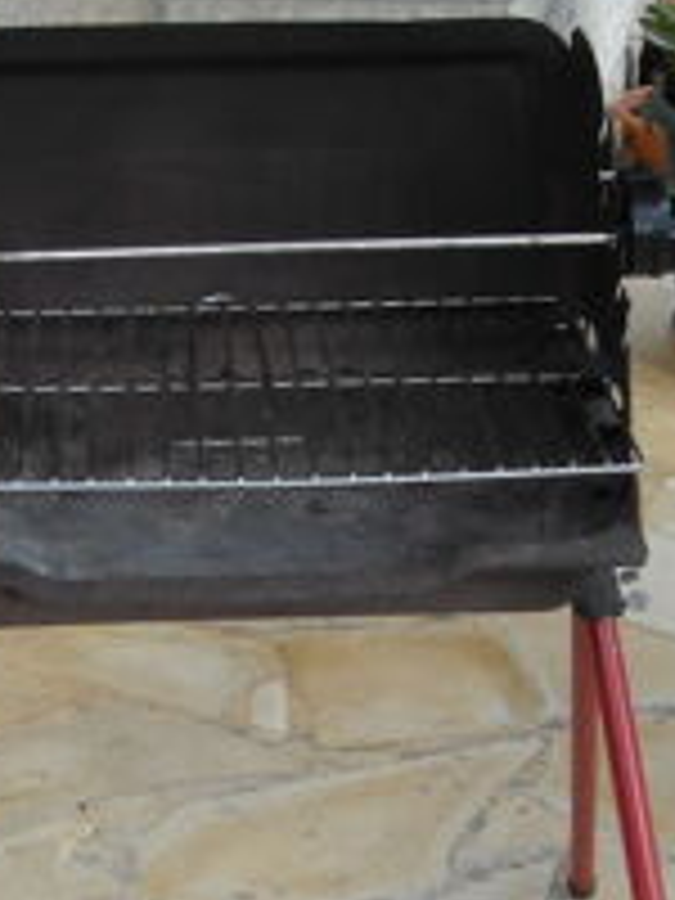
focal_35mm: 84
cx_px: 148
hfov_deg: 17.4
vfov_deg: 22.9
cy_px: 742
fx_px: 2184
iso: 64
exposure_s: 1/154
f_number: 2.8
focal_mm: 5.7
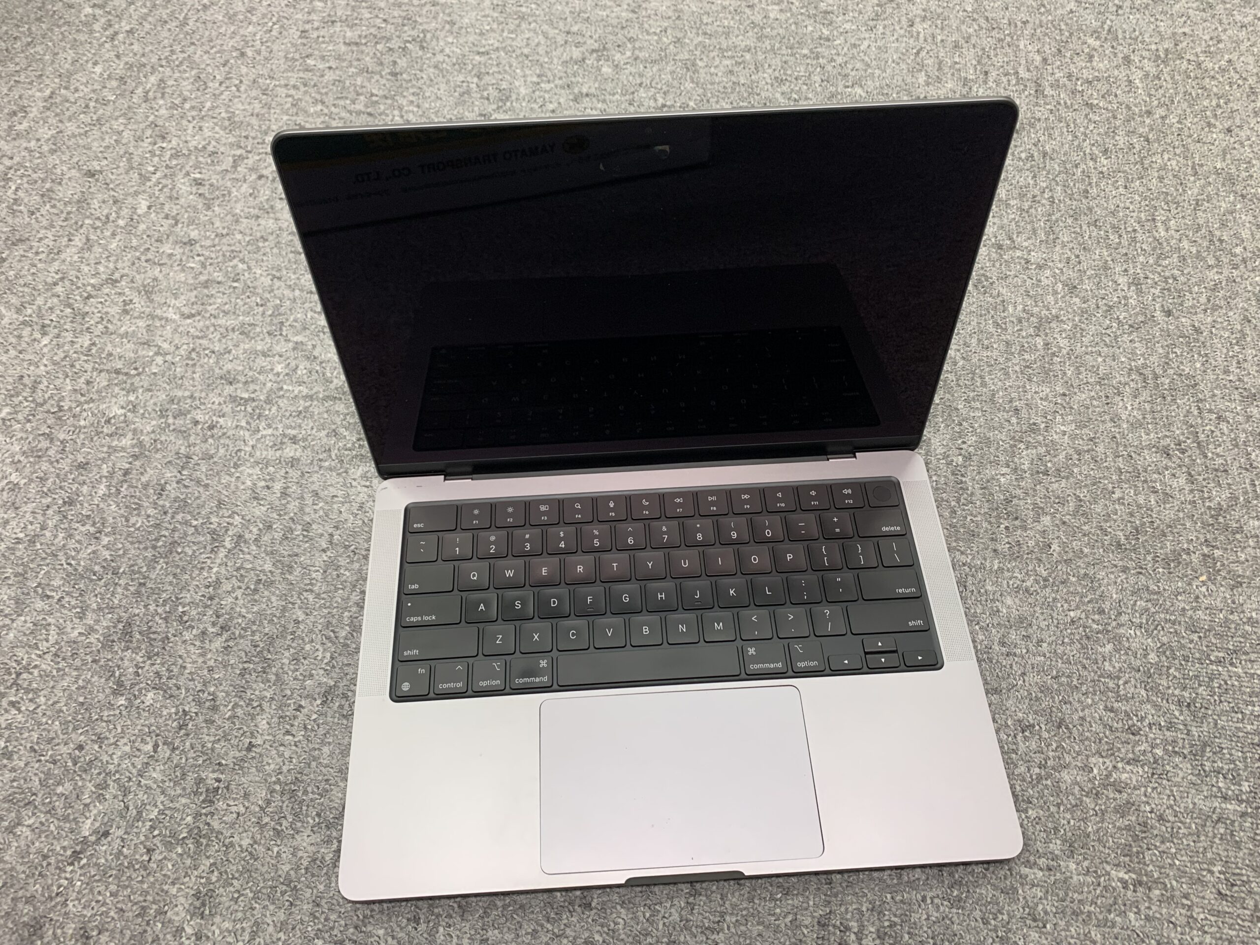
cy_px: 472
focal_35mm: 26
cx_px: 630
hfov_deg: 67.3
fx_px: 946
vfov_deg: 53.1
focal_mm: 4.25
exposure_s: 1/60
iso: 125
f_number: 1.8
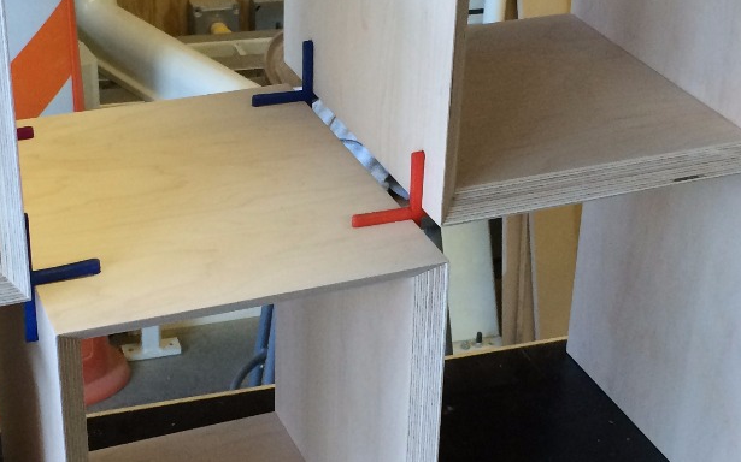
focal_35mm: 72
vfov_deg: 18.1
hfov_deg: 28.6
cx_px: 357
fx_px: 1454
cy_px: 219
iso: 64
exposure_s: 1/30
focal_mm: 4.15
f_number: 2.2
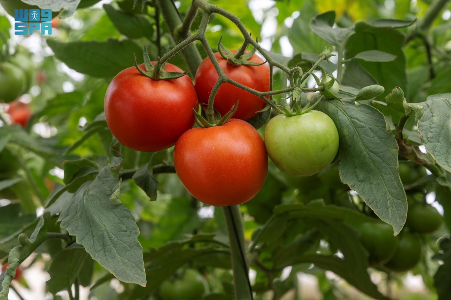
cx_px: 226
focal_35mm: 70
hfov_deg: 28.8
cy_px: 150
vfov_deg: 19.4
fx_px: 877
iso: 200
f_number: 9
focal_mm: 70
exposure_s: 1/40
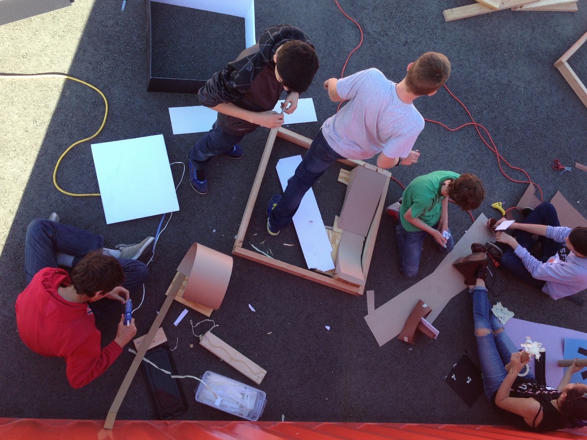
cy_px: 209
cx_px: 316
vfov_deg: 37.7
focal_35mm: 38
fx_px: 644
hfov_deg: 48.9
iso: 50
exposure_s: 1/230
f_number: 2.4
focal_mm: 4.12
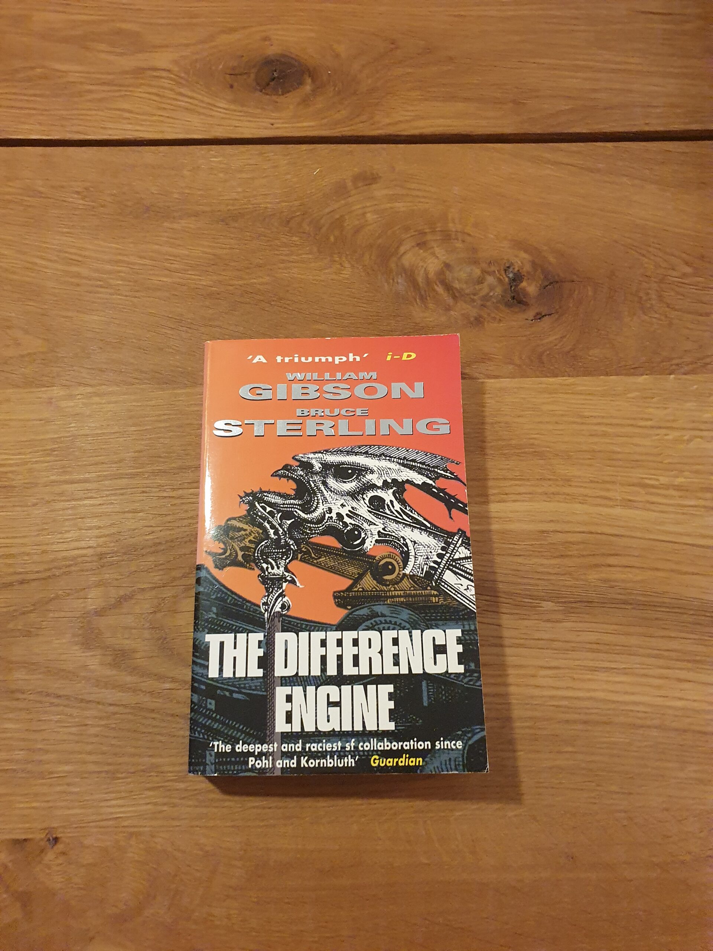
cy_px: 476
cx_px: 356
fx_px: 714
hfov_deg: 53.1
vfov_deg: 67.3
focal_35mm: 26
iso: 640
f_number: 2.4
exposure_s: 1/33
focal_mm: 4.32
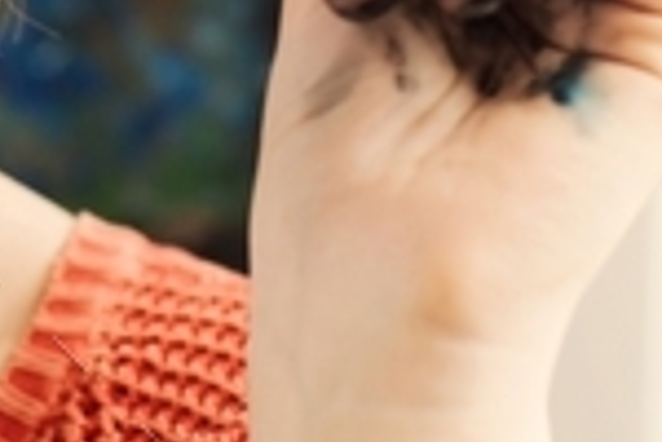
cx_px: -172
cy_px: -323
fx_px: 3622
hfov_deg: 10.2
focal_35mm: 197
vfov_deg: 6.8
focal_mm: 50
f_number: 3.5
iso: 400
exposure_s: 1/160
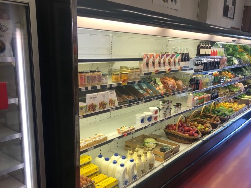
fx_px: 261
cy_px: 116
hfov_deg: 50.9
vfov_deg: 39.4
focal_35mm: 36
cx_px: 156
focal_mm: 4
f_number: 1.8
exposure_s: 1/100
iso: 40
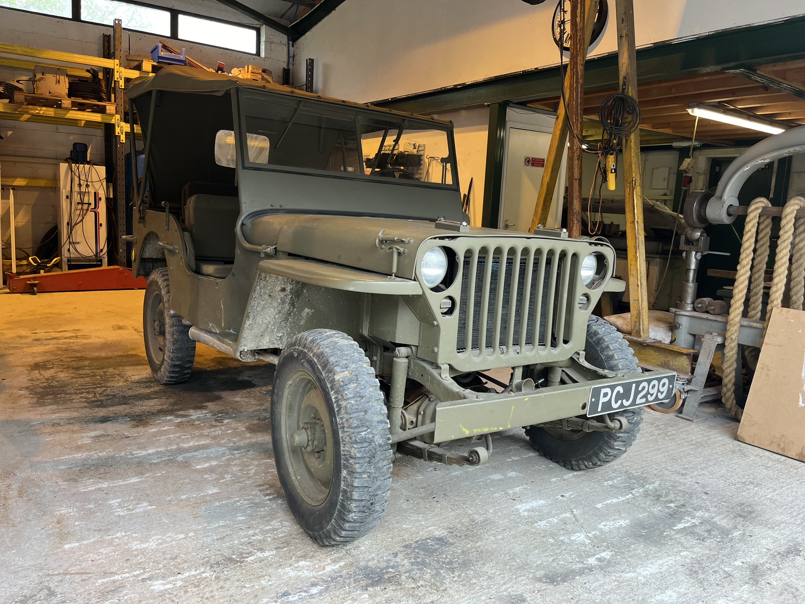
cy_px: 302
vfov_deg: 53.1
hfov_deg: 67.3
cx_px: 402
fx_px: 605
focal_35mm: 26
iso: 50
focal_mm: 5.1
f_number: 1.6
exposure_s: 1/100
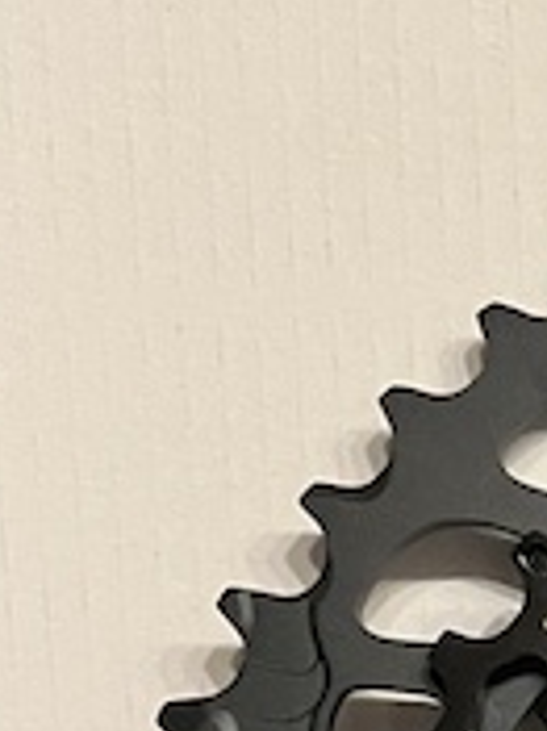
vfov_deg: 15.4
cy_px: 1053
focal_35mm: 119
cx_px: 1123
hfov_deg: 11.2
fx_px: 2510
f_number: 1.6
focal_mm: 5.1
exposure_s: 1/40
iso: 400
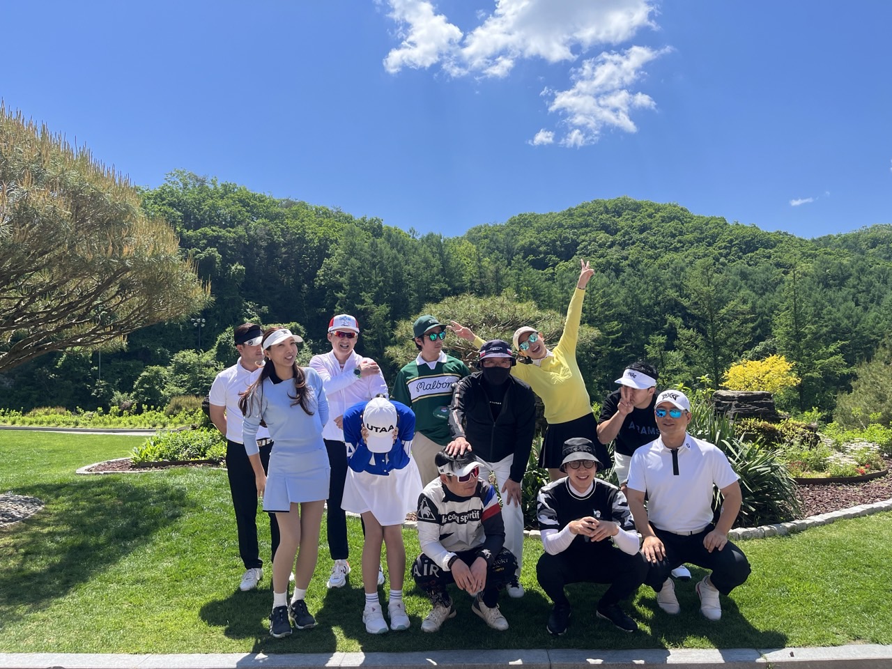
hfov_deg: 67.3
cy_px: 334
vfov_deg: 53.1
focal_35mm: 26
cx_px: 446
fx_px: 670
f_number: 1.6
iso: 50
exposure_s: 1/2571
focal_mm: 5.1
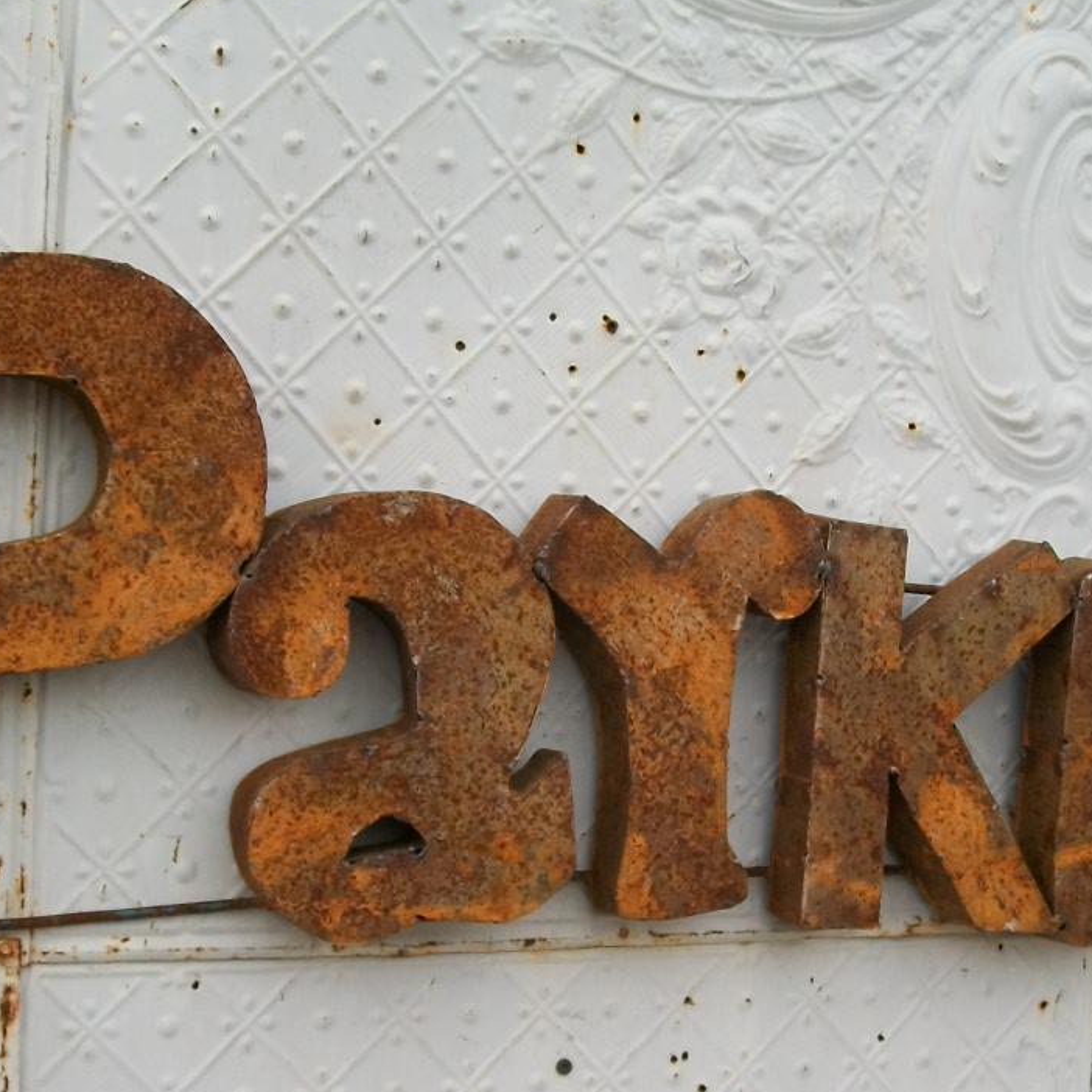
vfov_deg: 29.5
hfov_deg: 29.5
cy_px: 630
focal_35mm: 58
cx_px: 580
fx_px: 2070
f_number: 2.7
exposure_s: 1/100
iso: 80
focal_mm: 6
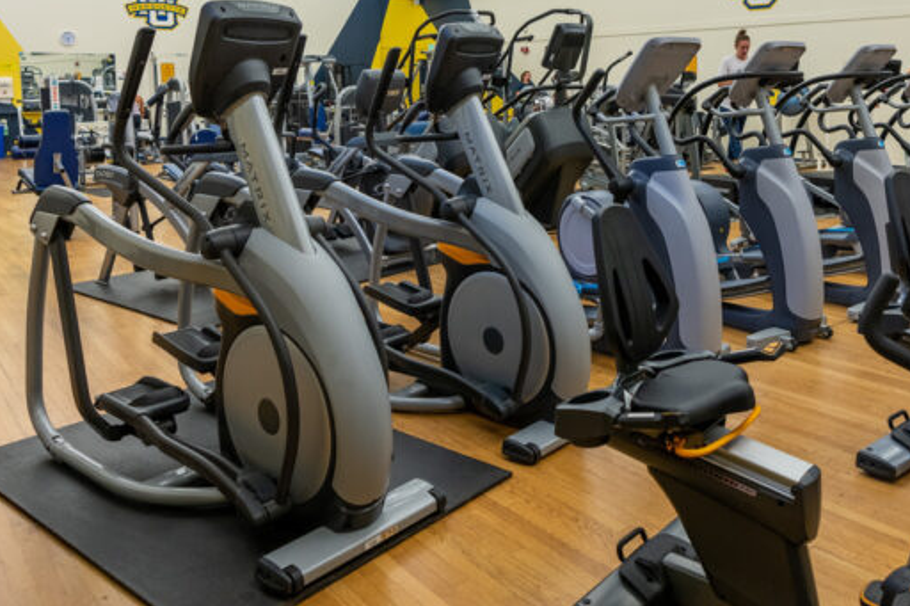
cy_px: 146
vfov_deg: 39.9
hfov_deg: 58.3
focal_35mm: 32
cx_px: 547
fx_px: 809
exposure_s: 1/125
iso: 320
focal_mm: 16
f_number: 2.8
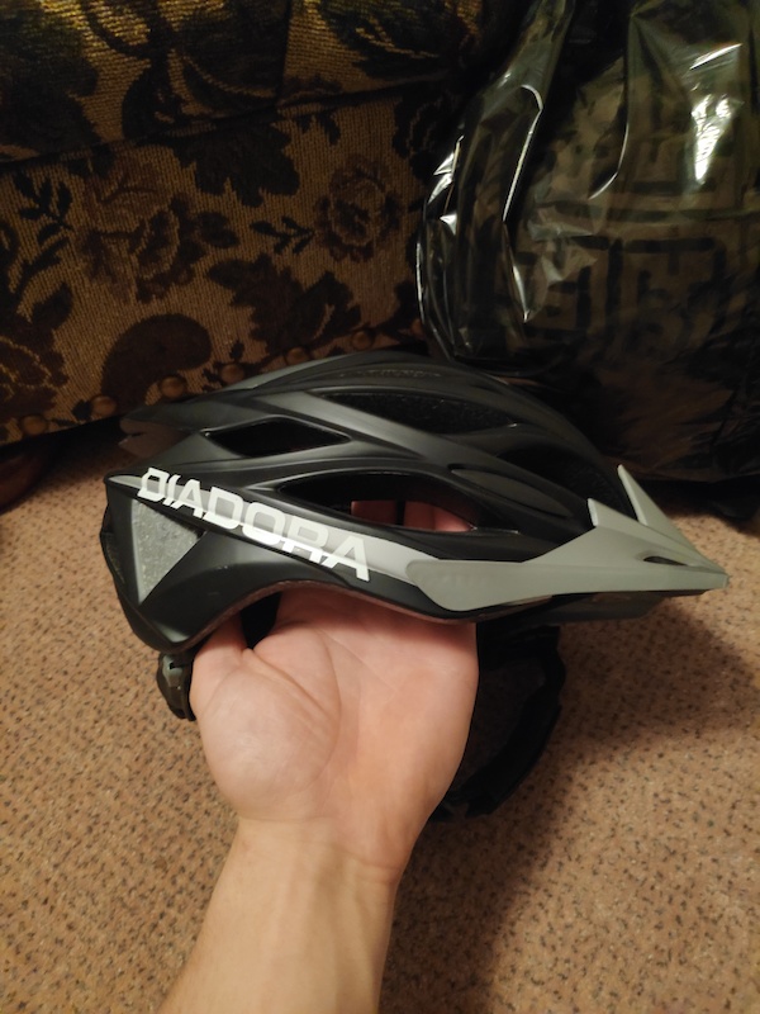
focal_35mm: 20
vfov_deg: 81.7
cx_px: 380
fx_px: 585
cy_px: 507
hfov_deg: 66.0
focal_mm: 3.94
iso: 1787
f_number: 1.9
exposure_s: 1/24
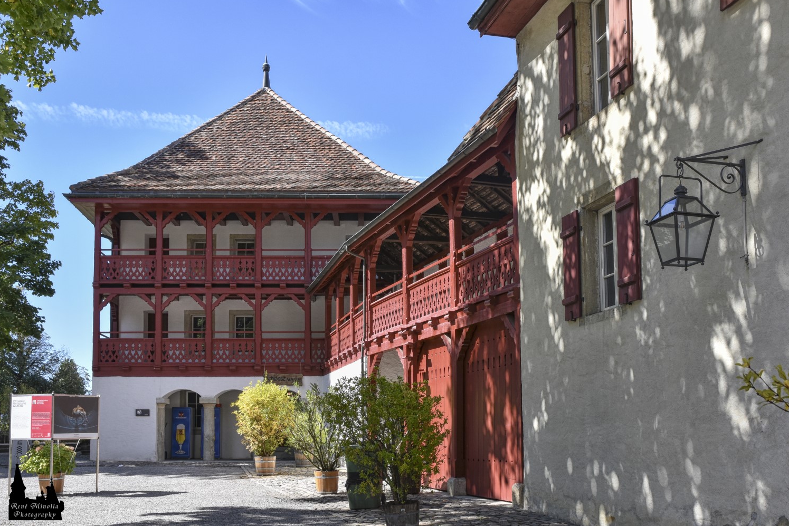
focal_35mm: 39
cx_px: 412
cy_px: 253
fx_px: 855
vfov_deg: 34.2
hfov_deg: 49.5
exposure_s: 1/250
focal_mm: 24
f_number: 8
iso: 200
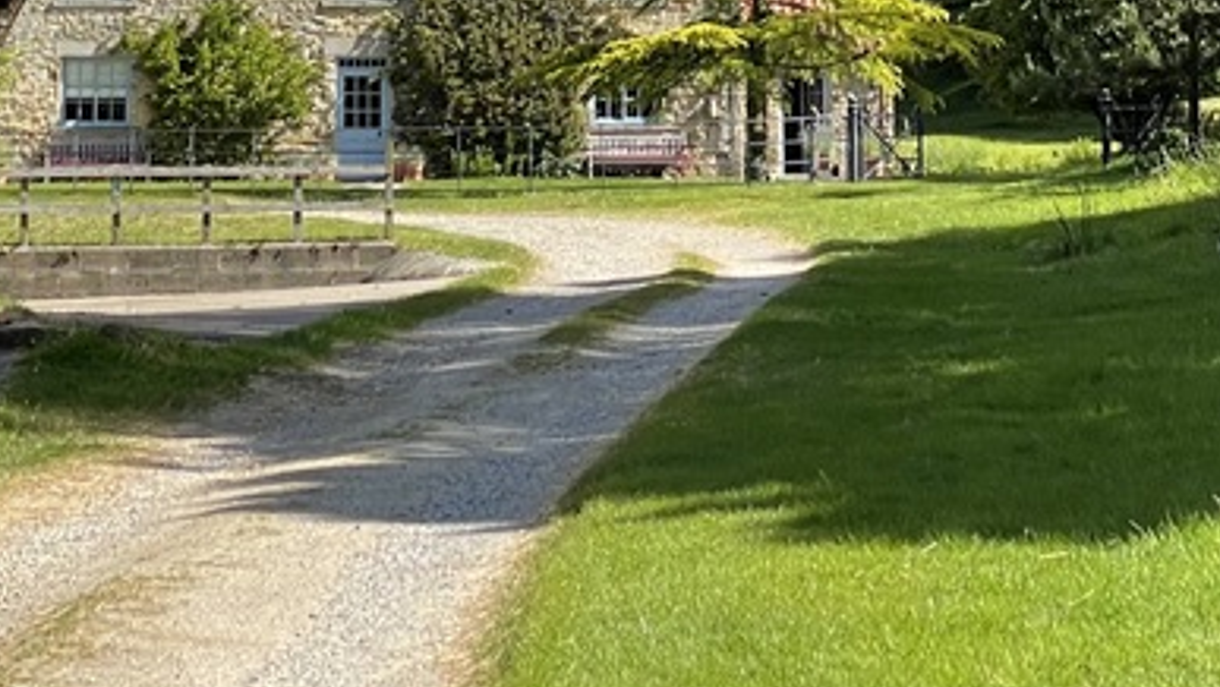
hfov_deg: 14.3
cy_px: -224
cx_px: 867
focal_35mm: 150
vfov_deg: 8.0
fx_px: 4854
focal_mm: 6
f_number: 2
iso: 25
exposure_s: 1/841
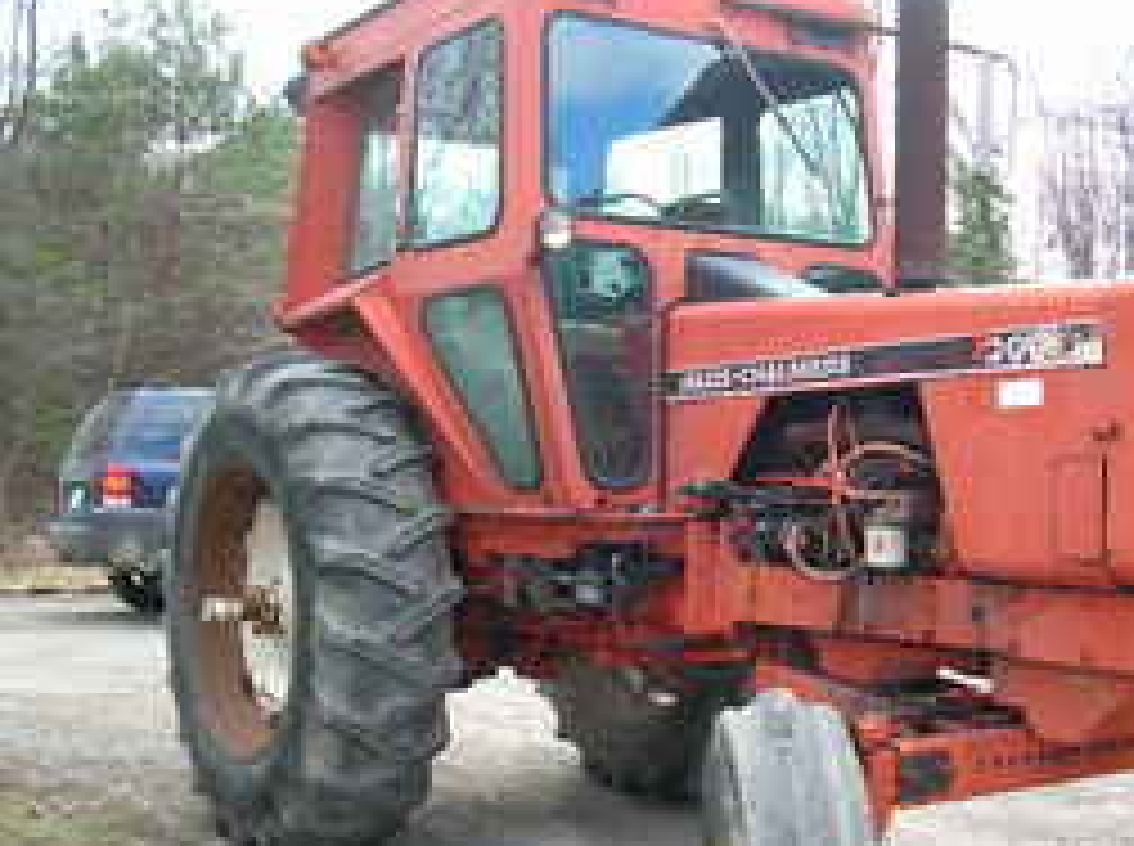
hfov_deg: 39.7
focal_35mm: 48
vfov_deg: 30.1
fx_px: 1569
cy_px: 482
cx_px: 596
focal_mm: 5.8
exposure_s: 1/122
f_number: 2.8
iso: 50
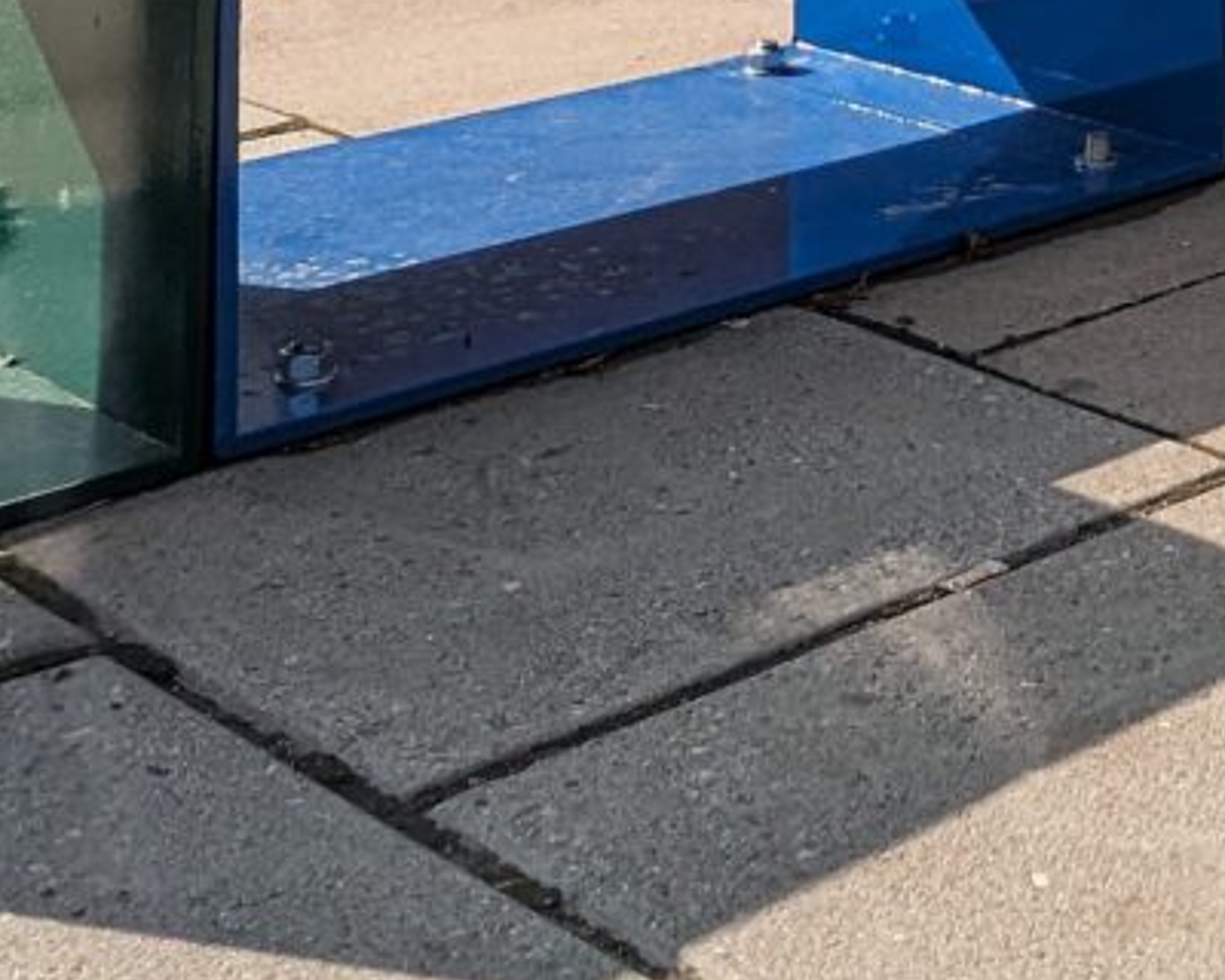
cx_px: 1559
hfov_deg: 21.7
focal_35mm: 80
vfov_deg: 16.3
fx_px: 2900
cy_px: -744
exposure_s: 1/755
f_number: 2.2
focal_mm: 2.35
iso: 50
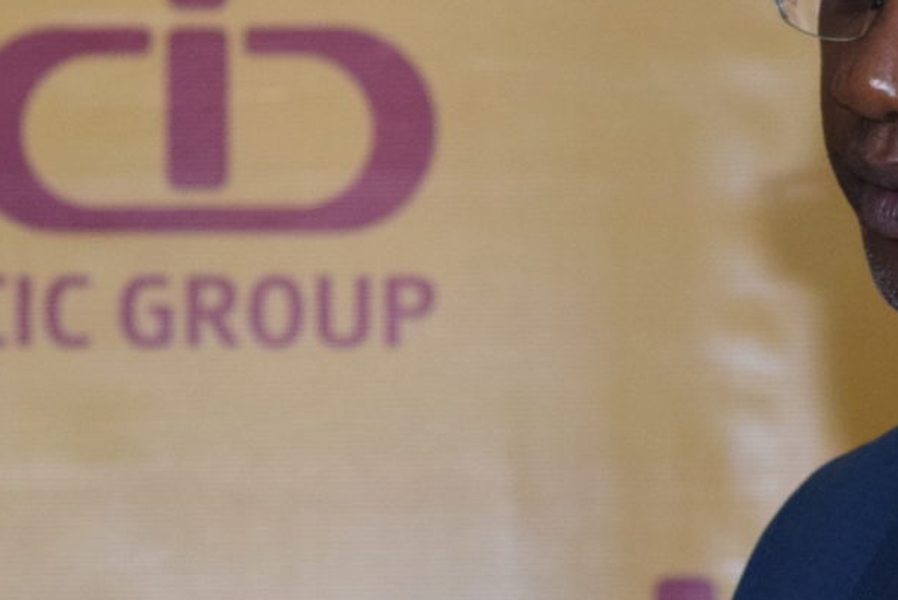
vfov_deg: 3.1
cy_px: 465
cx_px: 174
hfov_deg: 4.7
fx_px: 11030
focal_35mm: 442
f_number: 5
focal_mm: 70
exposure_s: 1/200
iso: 1000
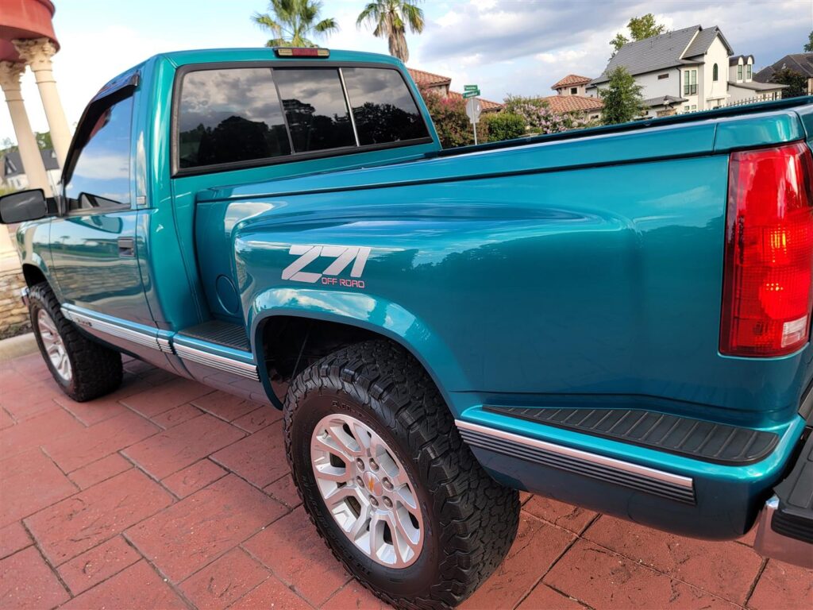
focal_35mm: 24
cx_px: 406
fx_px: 564
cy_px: 305
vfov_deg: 56.8
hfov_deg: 71.6
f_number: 1.8
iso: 16
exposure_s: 1/144
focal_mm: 6.7
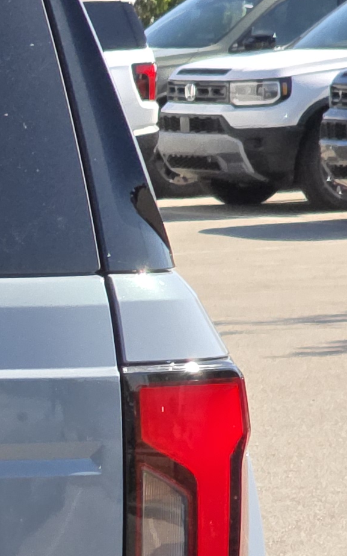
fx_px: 4796
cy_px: 618
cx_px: -657
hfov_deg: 4.0
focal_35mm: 317
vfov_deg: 6.6
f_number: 2.4
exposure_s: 1/981
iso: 50
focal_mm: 7.9
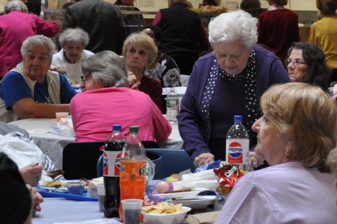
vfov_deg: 10.2
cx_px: 336
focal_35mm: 133
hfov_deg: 15.2
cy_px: 10
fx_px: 1244
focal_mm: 32
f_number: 5.6
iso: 800
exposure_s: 1/60
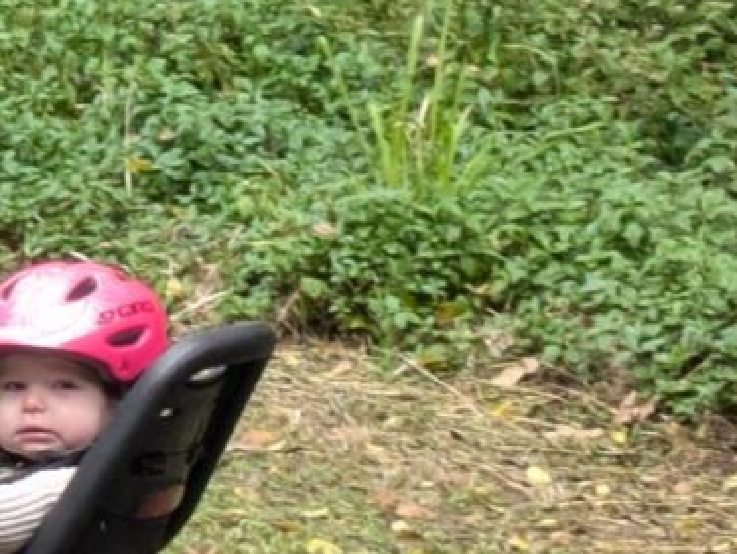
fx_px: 5752
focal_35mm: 270
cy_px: 636
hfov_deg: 7.1
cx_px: -571
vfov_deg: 5.5
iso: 53
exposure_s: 1/373
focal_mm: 5.43
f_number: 1.89
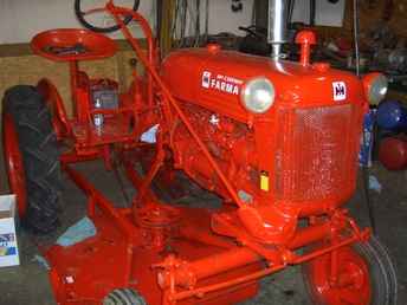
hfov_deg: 47.9
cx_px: 204
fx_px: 459
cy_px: 152
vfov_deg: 36.8
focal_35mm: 39
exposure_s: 1/60
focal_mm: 8
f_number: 2.8
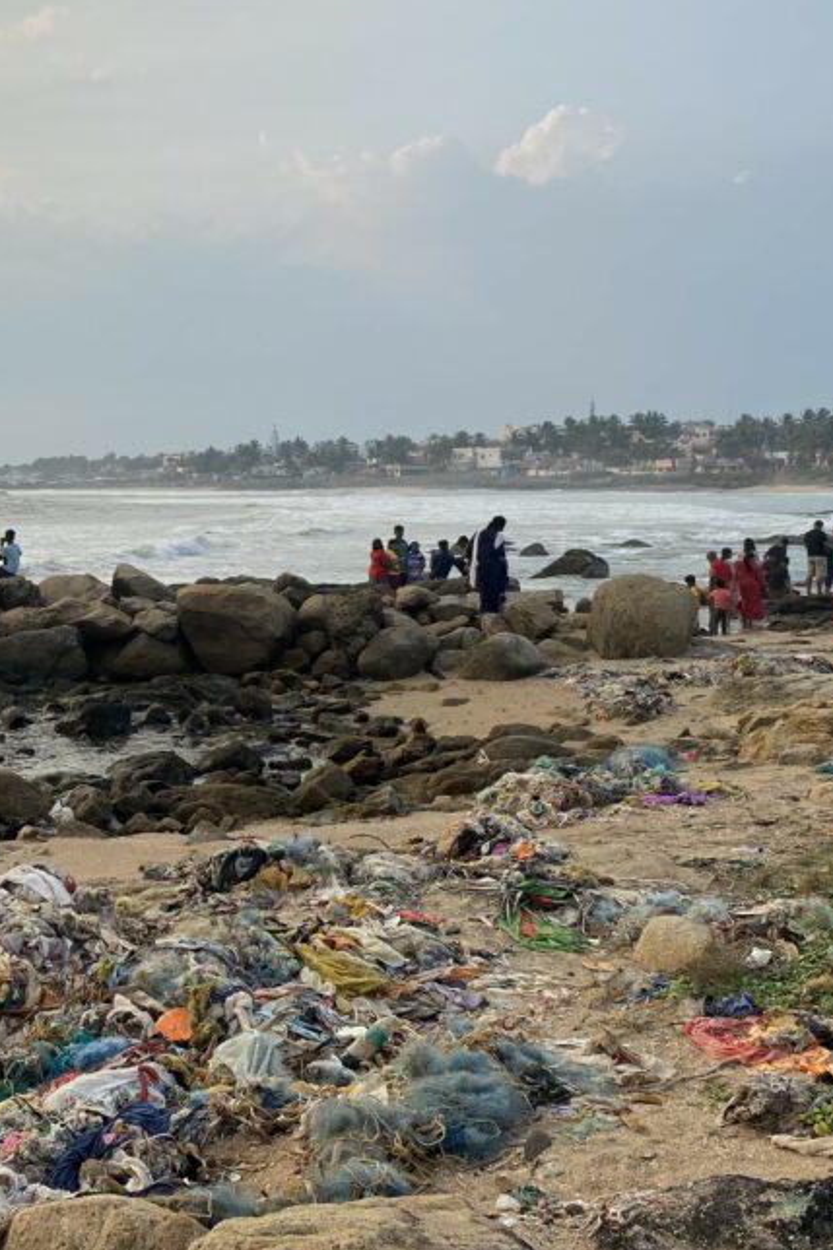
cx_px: 54
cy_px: 549
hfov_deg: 29.6
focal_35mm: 43
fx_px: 1493
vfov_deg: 45.4
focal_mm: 4.25
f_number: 1.8
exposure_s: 1/1395
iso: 32
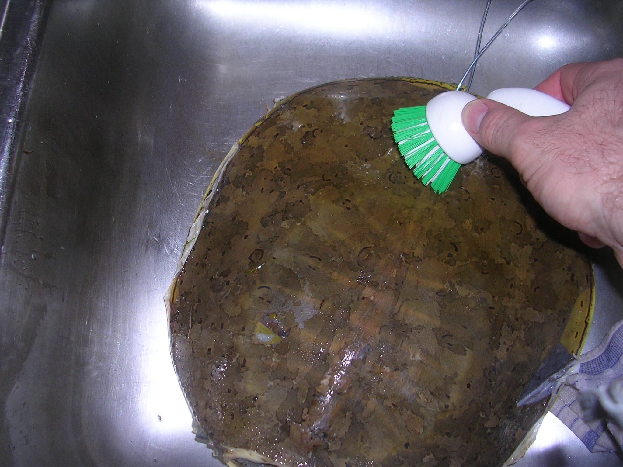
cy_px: 234
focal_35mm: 38
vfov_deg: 37.7
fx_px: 684
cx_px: 312
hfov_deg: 49.0
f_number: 2.8
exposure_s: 1/60.1
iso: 50
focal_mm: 5.8
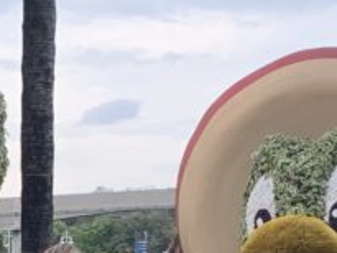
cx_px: -84
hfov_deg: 10.0
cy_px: 629
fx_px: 1900
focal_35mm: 195
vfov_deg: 7.1
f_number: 1.8
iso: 25
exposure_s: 1/231
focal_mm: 4.25
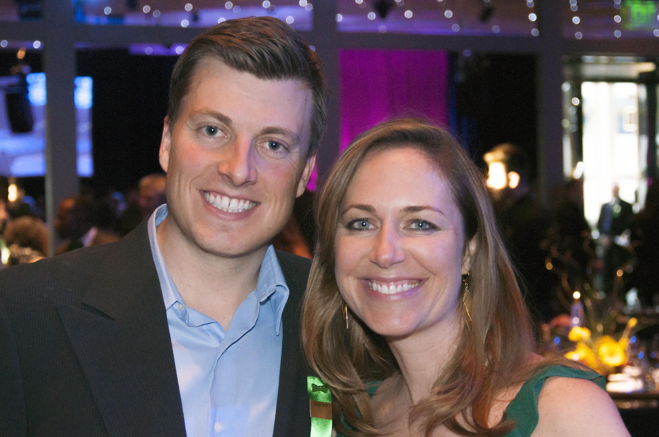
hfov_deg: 24.2
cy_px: 218
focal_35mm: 84
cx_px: 330
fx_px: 1536
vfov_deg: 16.2
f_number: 5
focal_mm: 56
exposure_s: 1/60
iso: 400
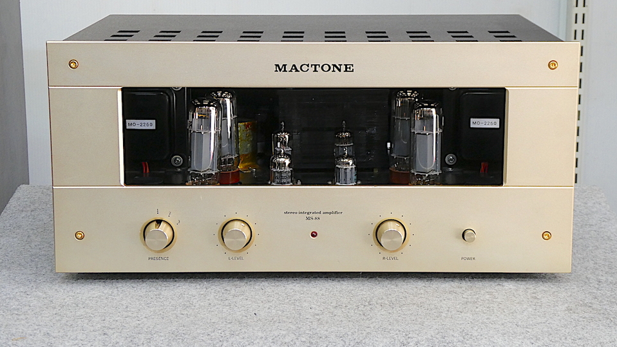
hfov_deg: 29.7
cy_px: 145
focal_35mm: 71
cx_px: 308
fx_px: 1162
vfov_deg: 17.0
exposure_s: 1/30
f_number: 4.4
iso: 200
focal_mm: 11.7
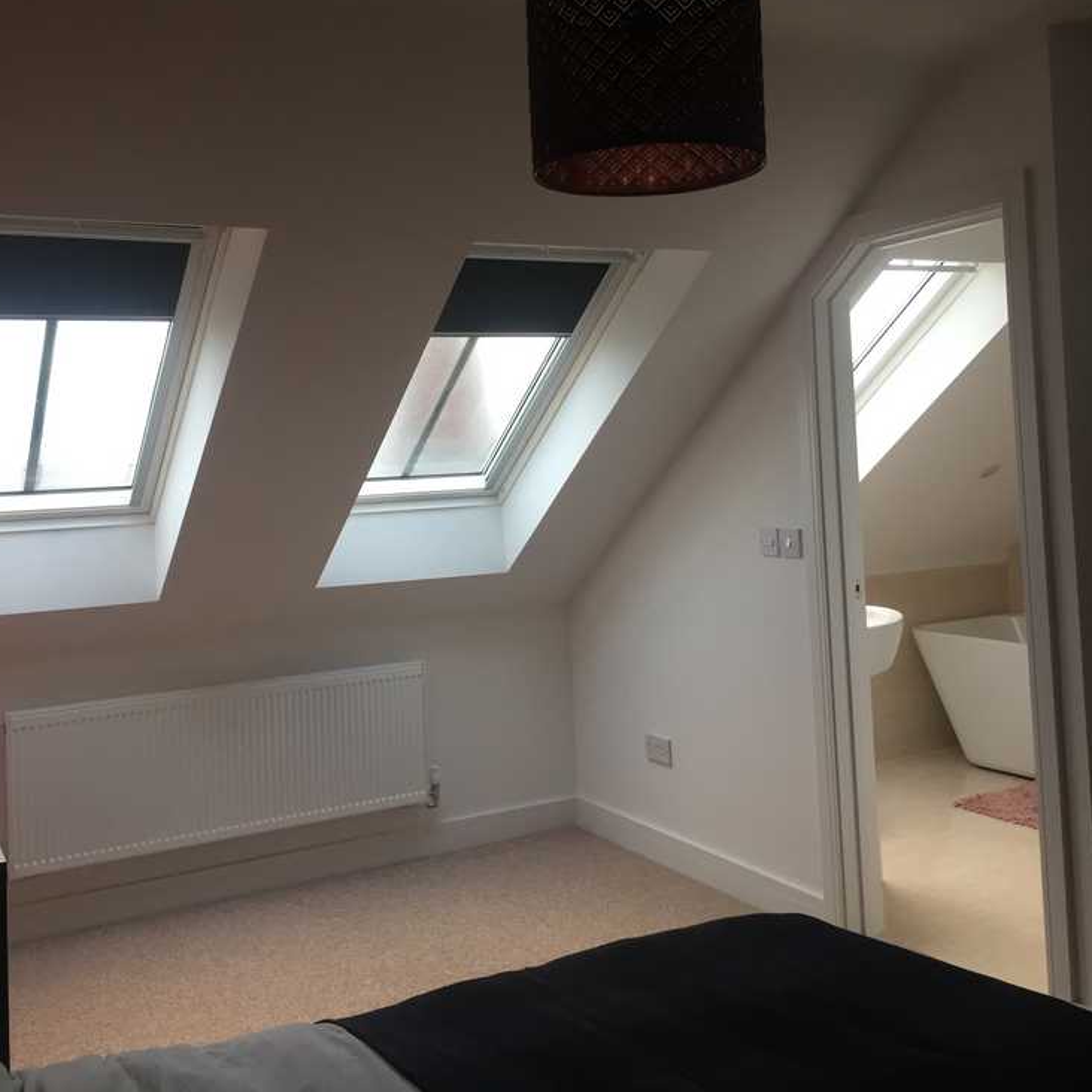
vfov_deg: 46.8
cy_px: 418
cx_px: 536
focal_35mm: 35
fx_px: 1249
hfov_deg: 47.2
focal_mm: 4.15
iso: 40
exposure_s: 1/33
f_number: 2.2
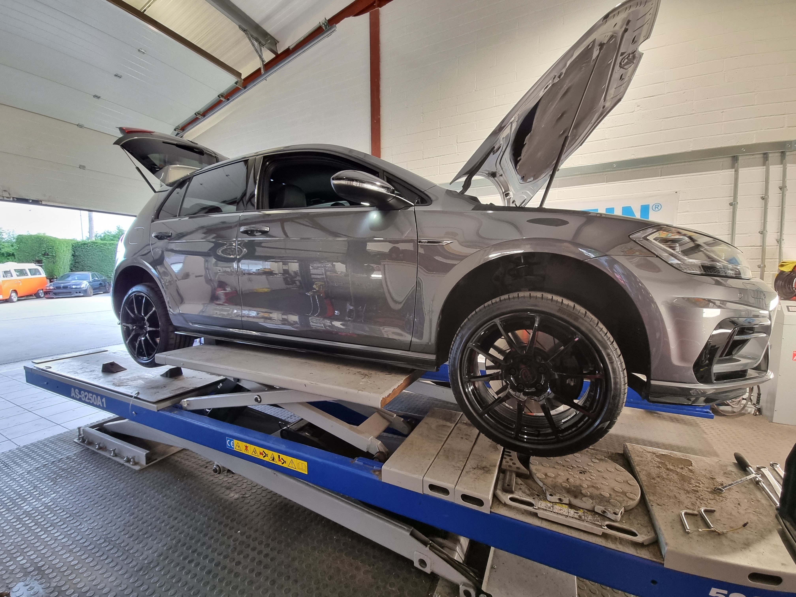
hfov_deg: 106.2
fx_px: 299
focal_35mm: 13
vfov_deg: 89.9
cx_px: 398
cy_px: 298
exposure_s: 1/50
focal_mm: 2.2
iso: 400
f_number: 2.2
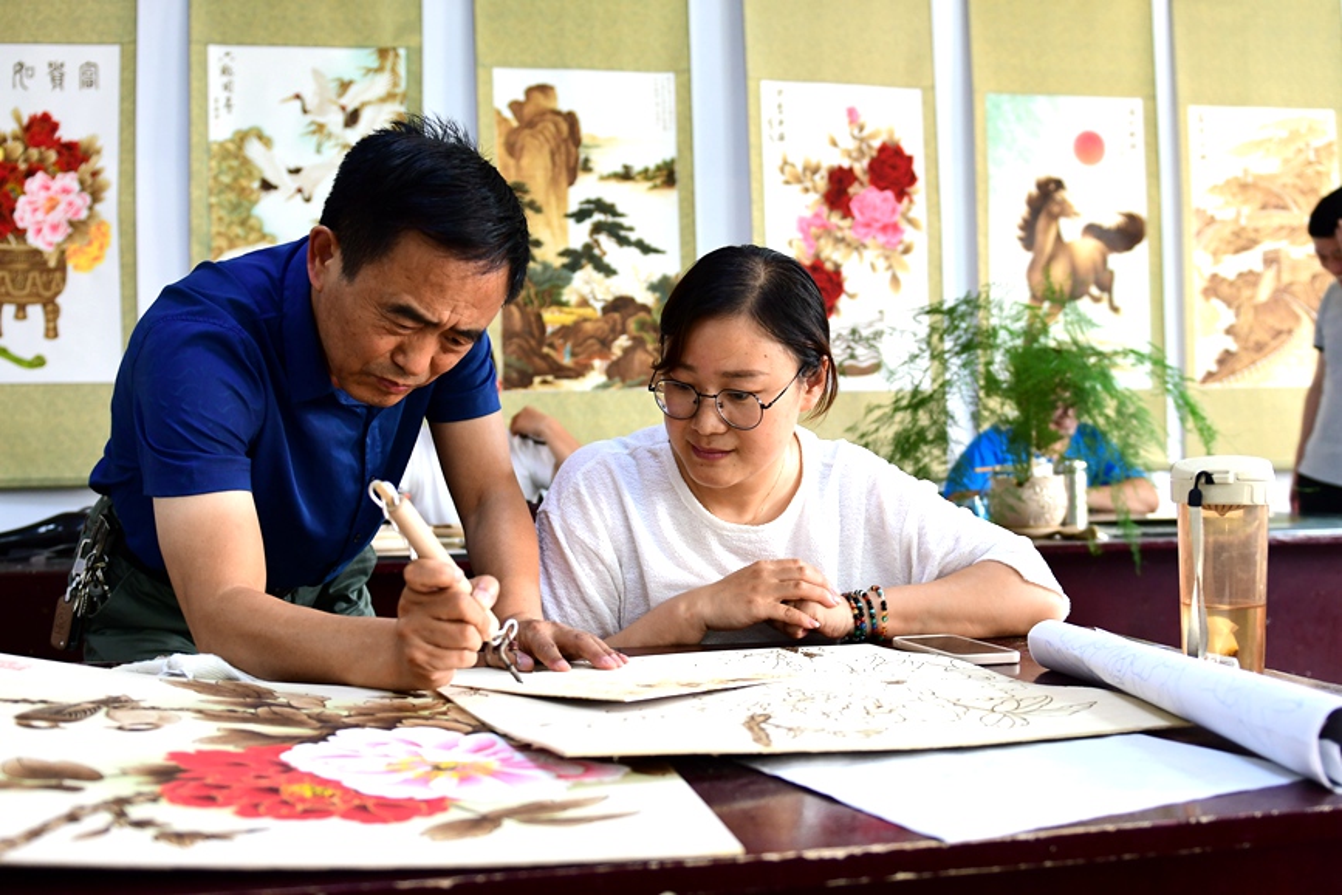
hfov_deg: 53.1
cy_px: 448
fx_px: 1342
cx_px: 671
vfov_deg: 36.9
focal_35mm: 36
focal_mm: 24
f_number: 2.8
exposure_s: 1/60
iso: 800
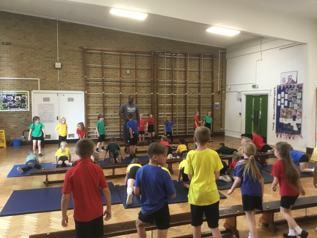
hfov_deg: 58.4
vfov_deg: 45.4
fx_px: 284
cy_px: 119
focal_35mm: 31
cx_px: 158
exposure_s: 1/33
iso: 125
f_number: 2.4
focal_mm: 3.3
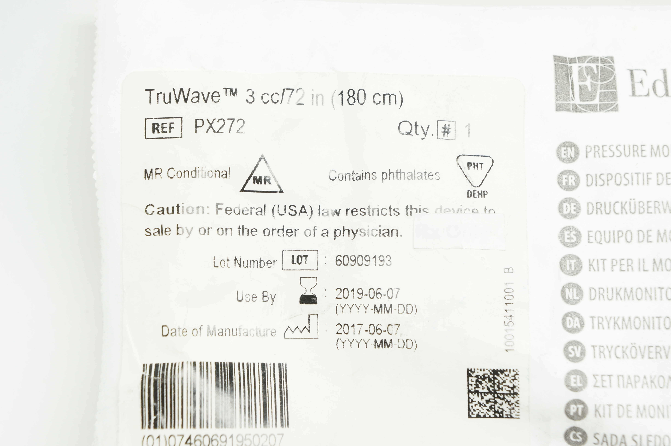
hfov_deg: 24.6
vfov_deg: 16.5
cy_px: 223
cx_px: 336
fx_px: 1536
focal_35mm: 82
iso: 400
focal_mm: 55
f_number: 8
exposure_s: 1/30
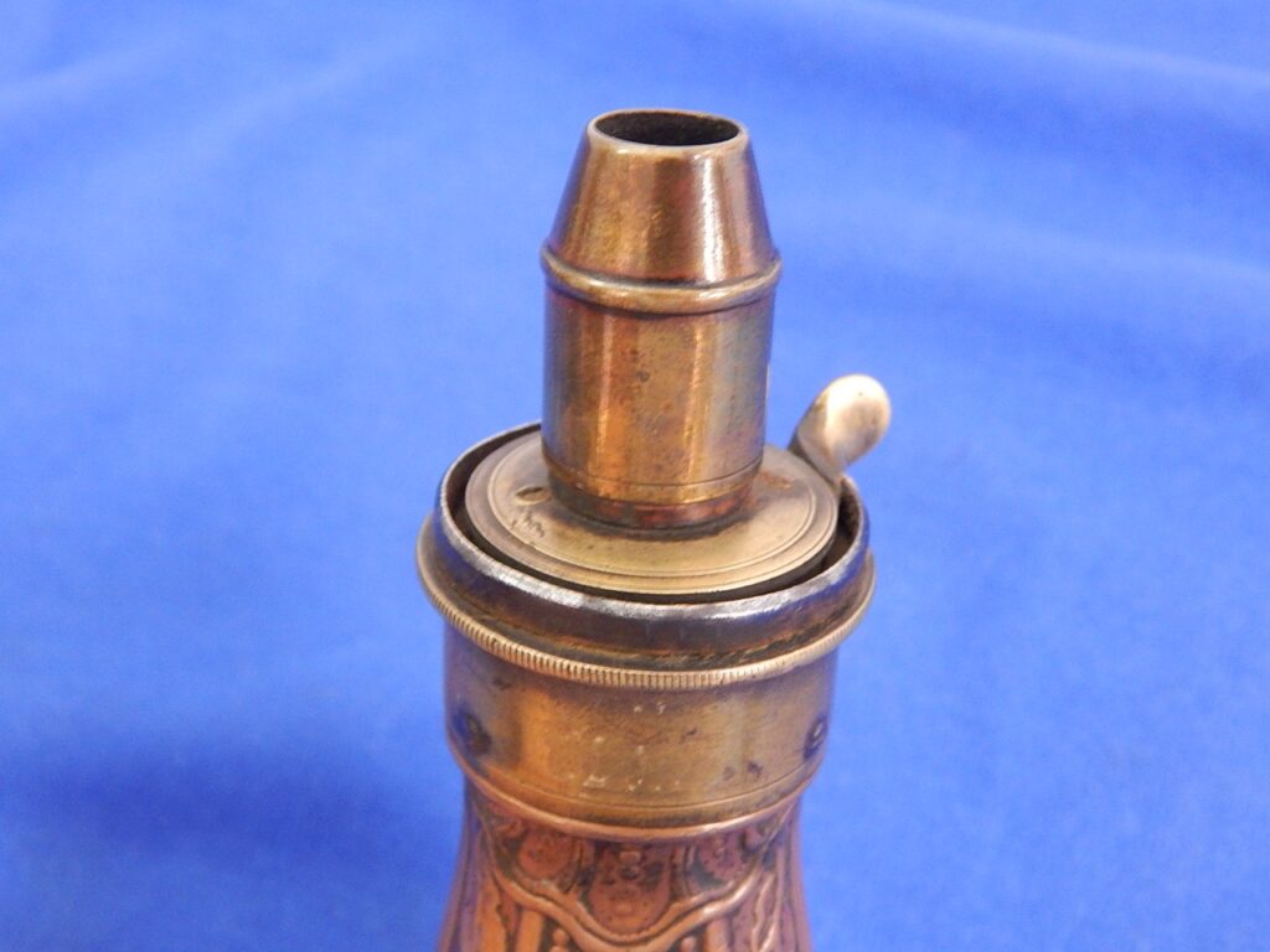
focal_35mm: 43
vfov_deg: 33.6
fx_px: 1578
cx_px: 635
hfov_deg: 43.9
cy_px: 476
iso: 560
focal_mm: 7.7
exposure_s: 1/8
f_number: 3.6
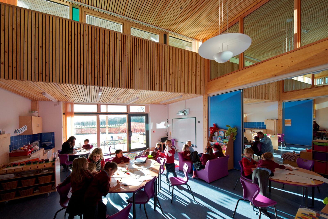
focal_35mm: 14
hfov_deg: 104.2
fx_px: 128
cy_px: 110
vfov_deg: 81.2
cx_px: 164
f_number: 8
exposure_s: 1/60
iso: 400
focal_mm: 14
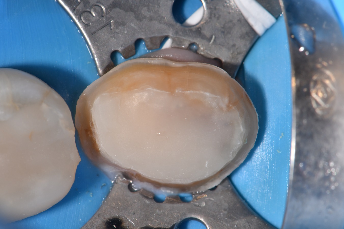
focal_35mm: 157
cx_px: 172
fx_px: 1499
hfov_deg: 13.1
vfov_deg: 8.7
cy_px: 114
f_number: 32
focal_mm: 105
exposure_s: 1/160
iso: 200
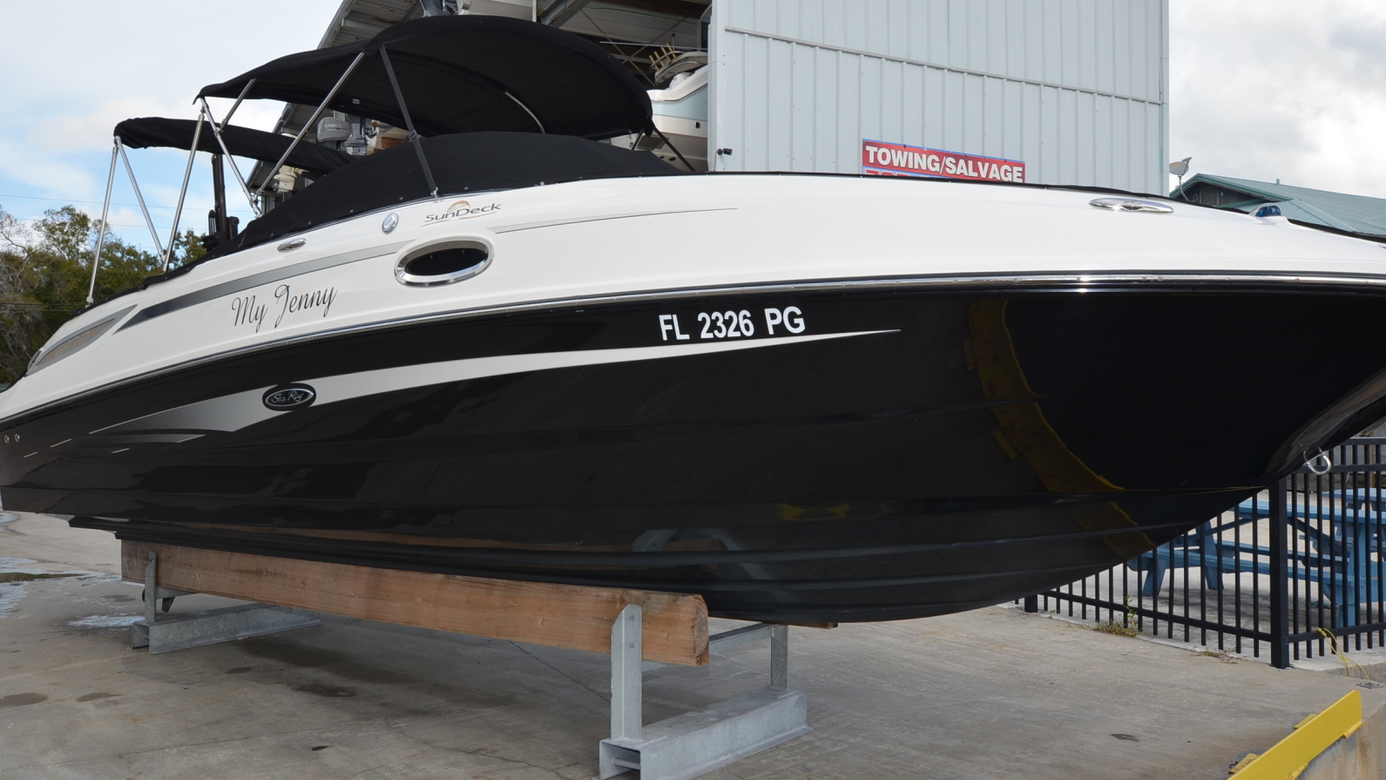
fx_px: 1122
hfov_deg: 63.4
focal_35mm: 31
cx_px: 680
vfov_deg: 38.3
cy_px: 370
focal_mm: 19
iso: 180
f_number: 8
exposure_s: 1/250
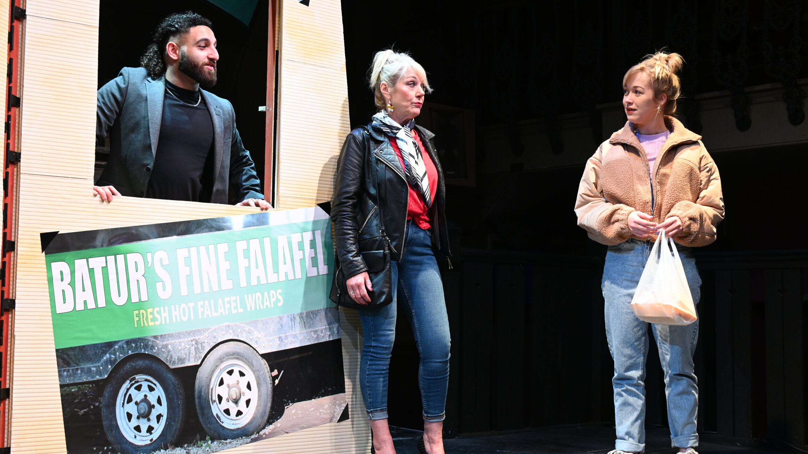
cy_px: 225
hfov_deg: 39.2
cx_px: 399
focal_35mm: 53
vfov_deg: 22.6
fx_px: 1136
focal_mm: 50
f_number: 5.6
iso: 2500
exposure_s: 1/160
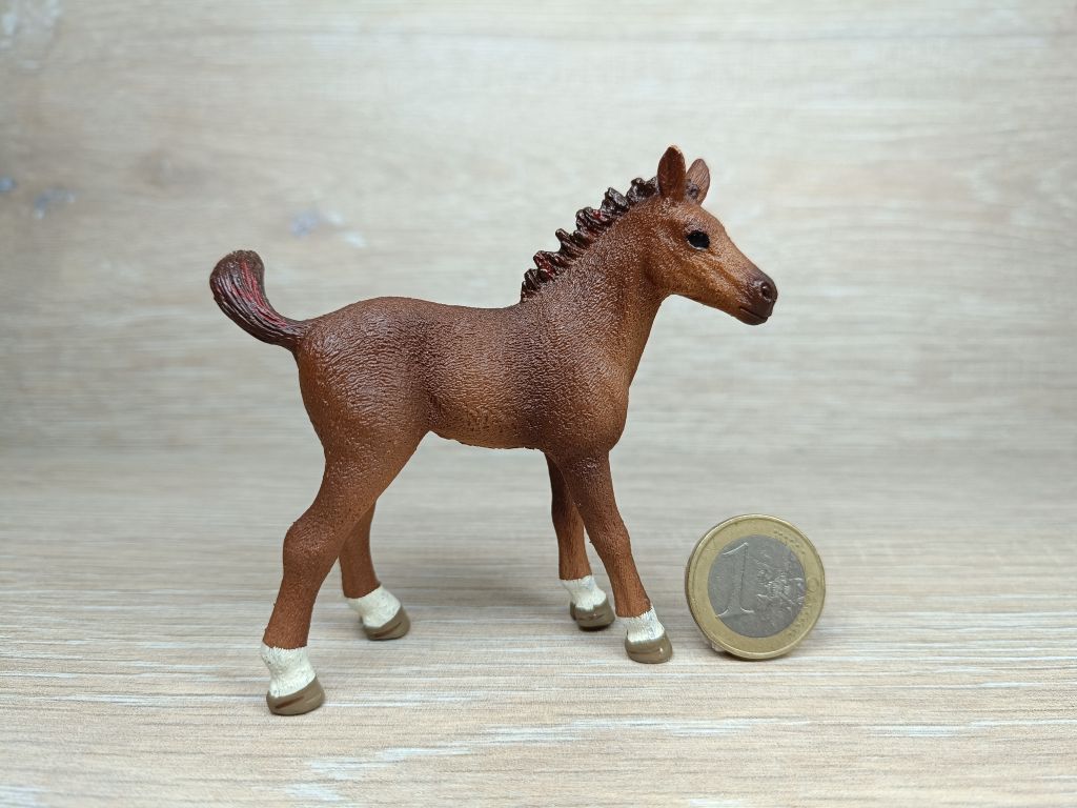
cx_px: 538
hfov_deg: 71.6
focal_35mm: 24
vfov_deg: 56.8
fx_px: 747
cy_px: 404
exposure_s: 1/252
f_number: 1.88
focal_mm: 5.59
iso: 51
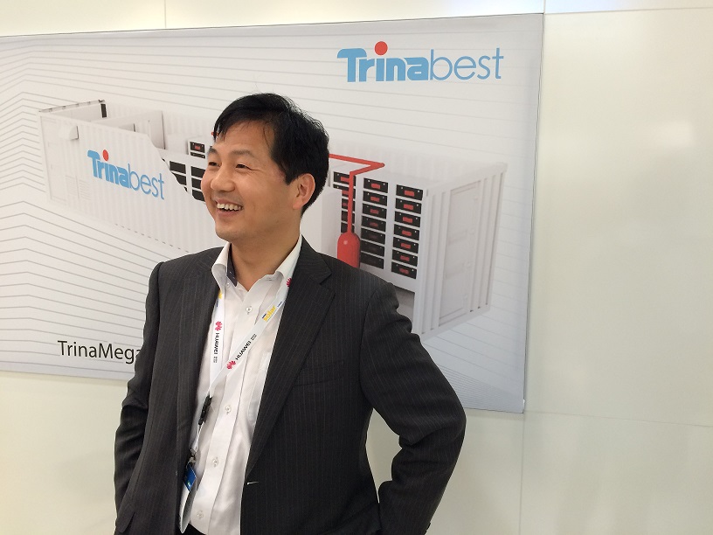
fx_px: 597
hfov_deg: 61.7
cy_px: 268
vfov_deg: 48.2
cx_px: 356
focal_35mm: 29
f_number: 2.2
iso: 50
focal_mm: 4.15
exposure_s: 1/33
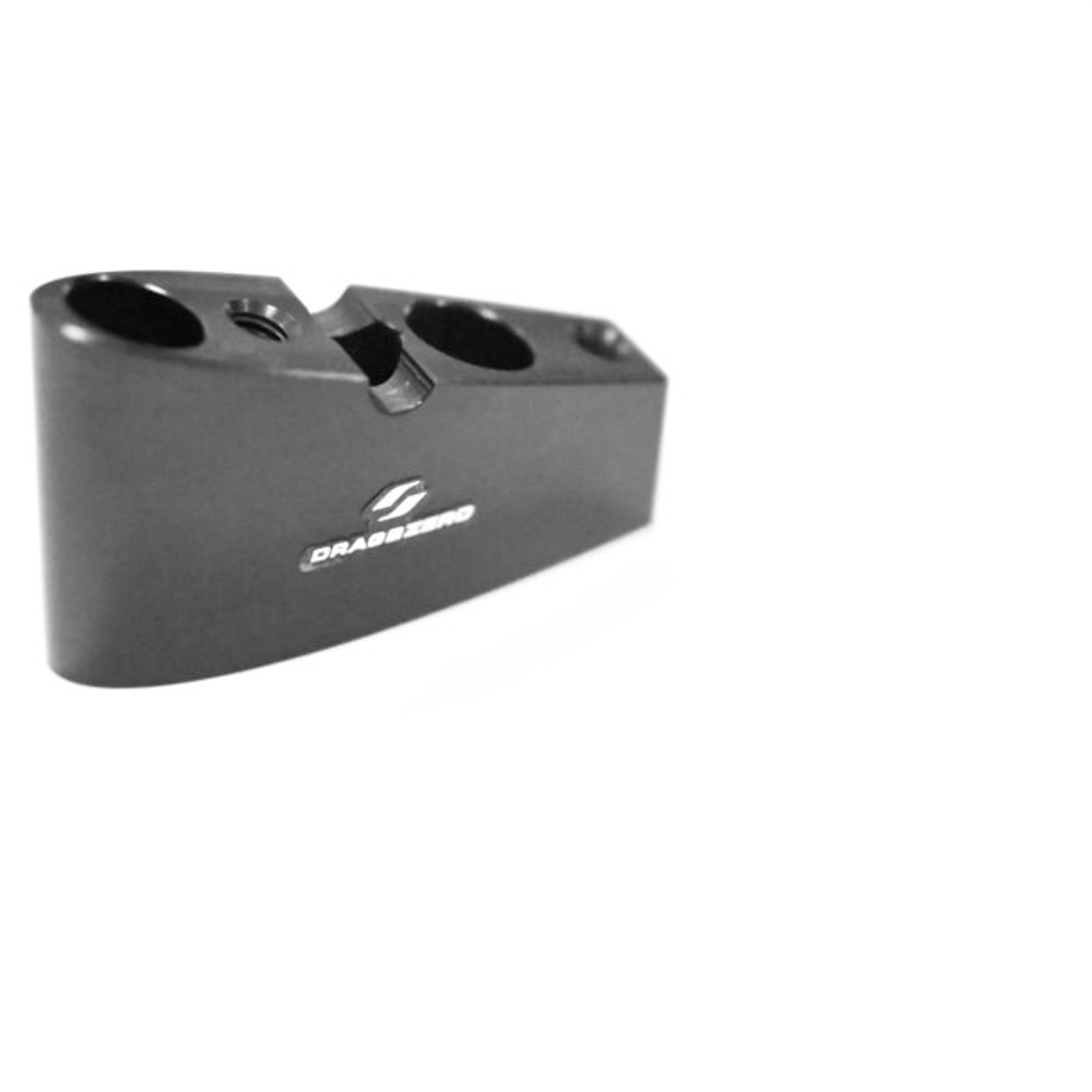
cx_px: 282
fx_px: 3212
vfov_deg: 19.3
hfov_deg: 19.2
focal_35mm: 90
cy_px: 543
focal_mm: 70
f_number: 4.5
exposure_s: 1/1600
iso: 51200
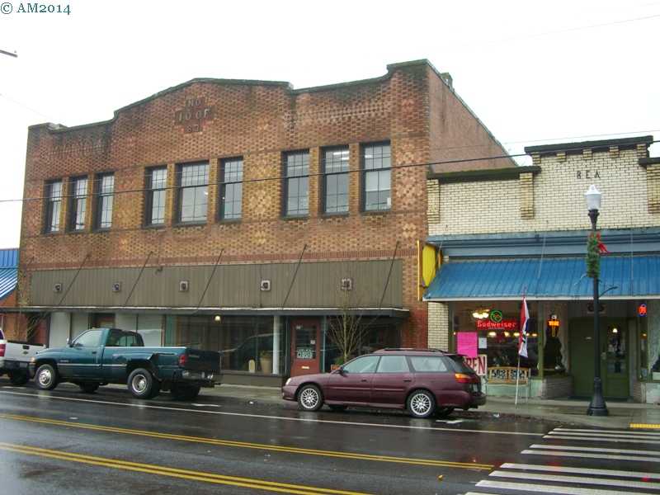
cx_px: 330
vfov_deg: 37.7
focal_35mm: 38
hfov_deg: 49.0
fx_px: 725
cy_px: 248
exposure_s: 1/80
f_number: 2.8
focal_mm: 7.9
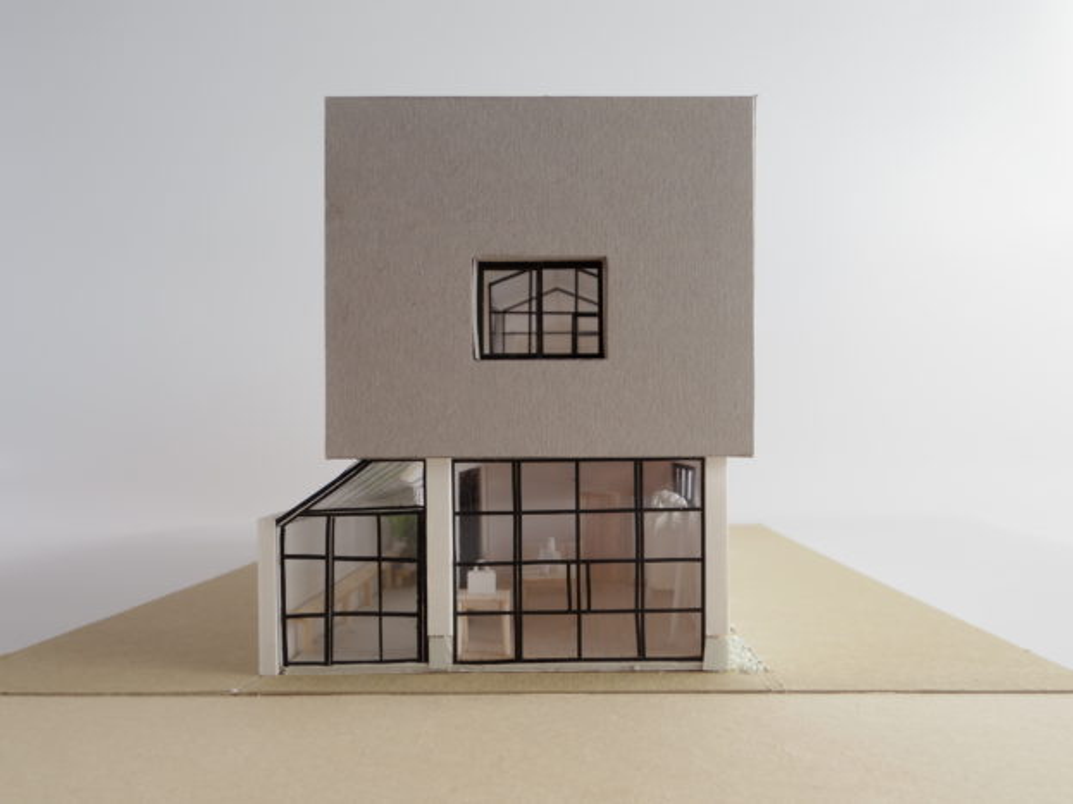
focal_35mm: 30
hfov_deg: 60.0
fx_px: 930
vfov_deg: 46.8
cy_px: 402
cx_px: 536
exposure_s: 1/125
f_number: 4.5
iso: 200
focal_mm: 6.6
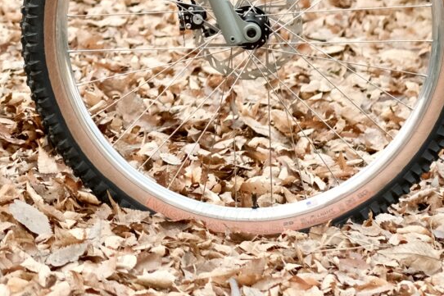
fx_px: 2934
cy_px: -98
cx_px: -119
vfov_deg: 5.7
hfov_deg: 8.5
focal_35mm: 238
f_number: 2.5
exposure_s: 1/500
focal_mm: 56
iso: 2500
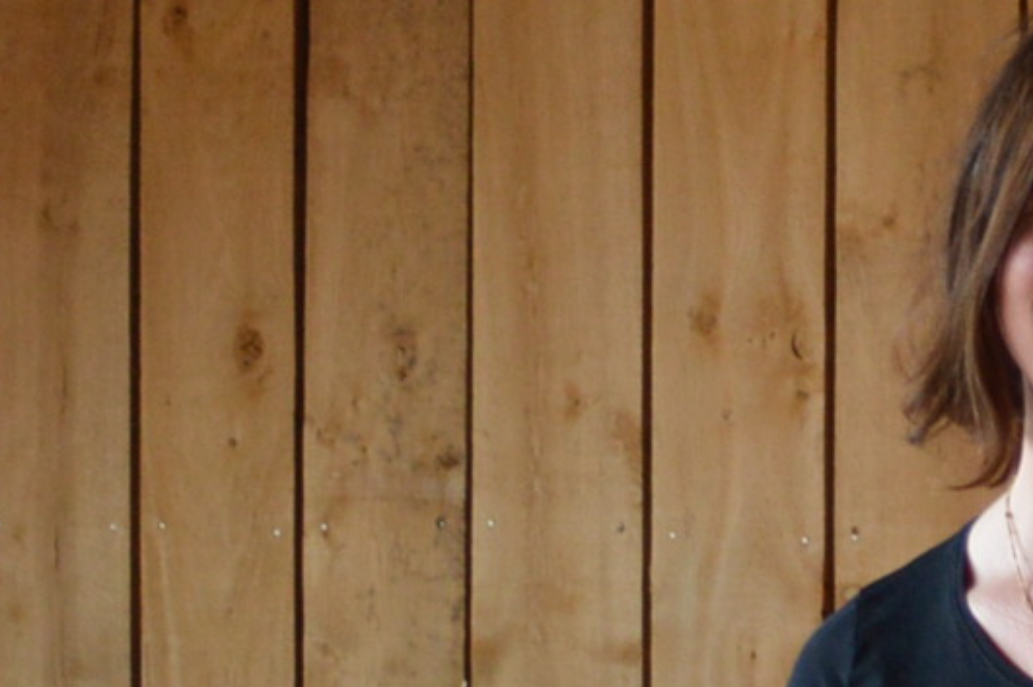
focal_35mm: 153
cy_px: 911
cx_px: 1527
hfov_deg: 12.8
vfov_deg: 8.8
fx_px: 4386
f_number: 4
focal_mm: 18
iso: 400
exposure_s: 1/60
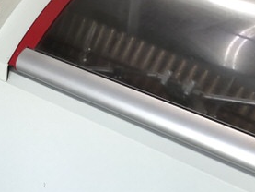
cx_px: -144
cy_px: -85
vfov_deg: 14.4
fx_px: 715
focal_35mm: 97
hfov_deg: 17.8
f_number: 1.8
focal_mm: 4
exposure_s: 1/25
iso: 32
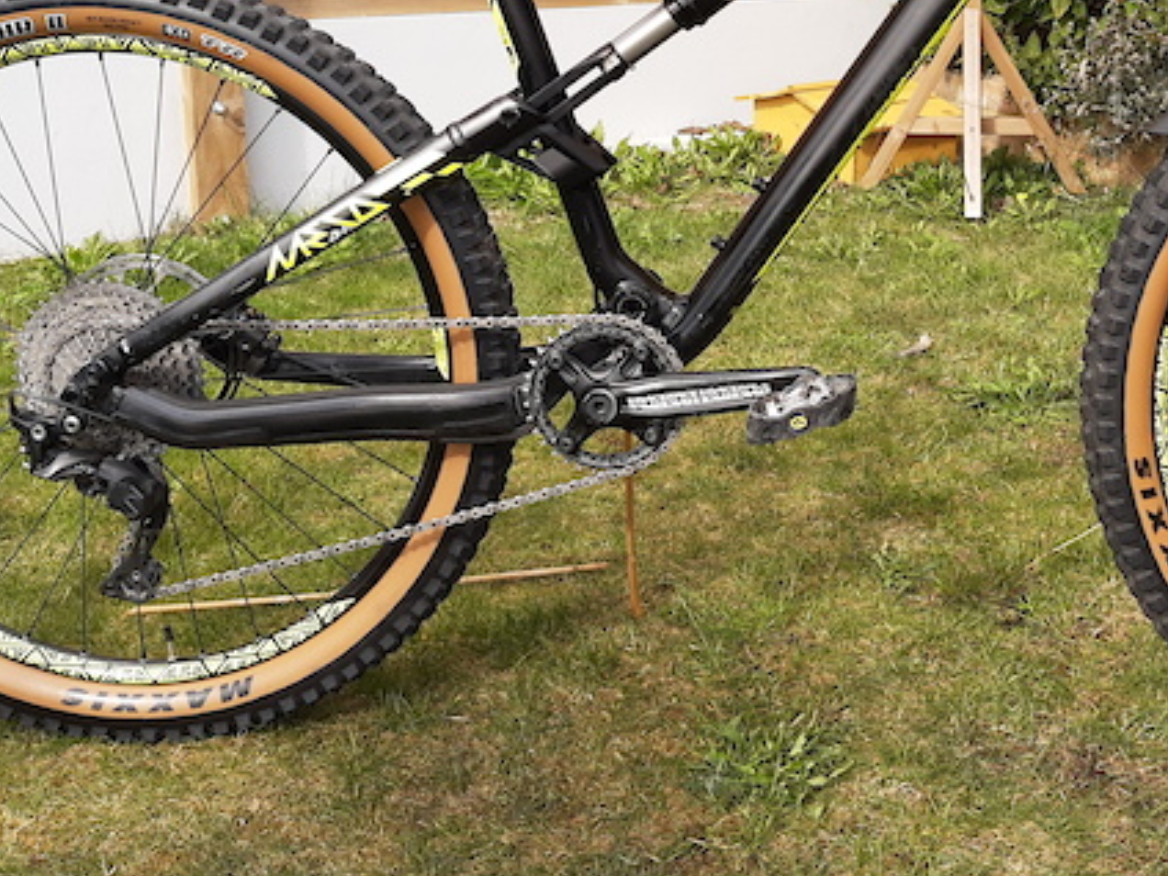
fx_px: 1653
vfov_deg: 28.9
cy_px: 146
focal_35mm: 49
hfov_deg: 38.1
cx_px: 851
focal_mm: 4.75
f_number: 1.7
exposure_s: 1/1368
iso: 40
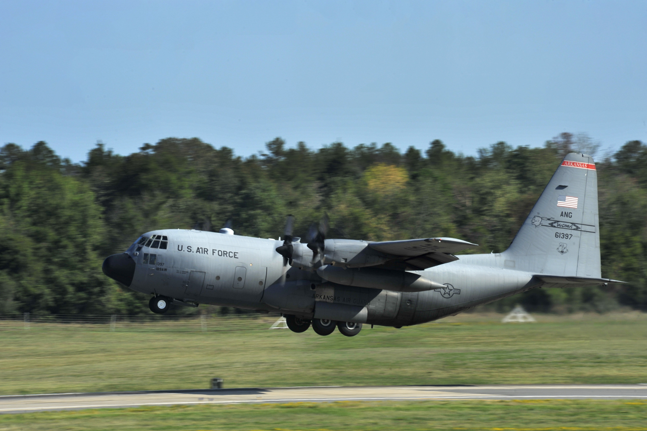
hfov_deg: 5.2
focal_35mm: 400
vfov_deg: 3.4
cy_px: 216
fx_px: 7186
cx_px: 324
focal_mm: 400
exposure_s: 1/200
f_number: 20
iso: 200
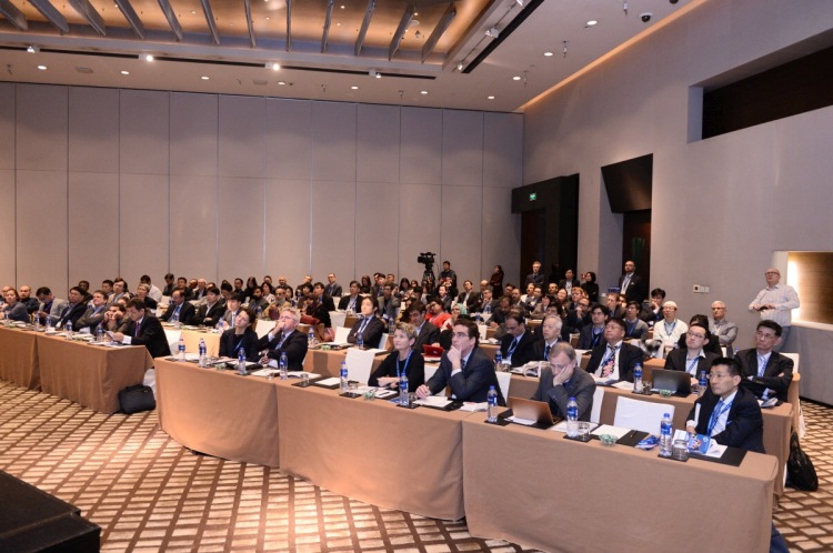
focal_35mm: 27
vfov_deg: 47.8
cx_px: 416
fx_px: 624
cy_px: 276
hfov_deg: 67.4
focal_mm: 27
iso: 3200
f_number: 3.5
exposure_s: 1/100
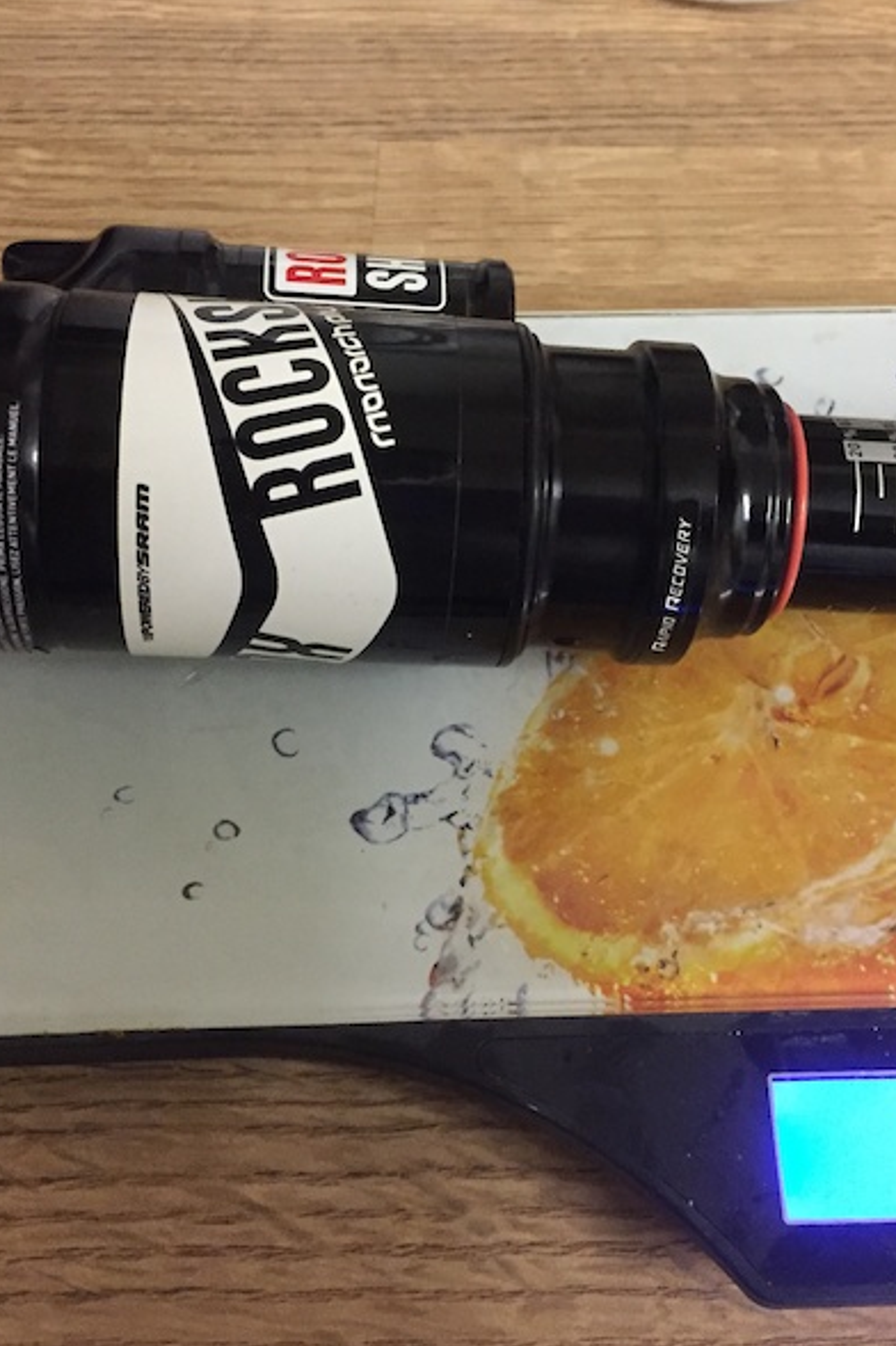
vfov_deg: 47.4
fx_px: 1532
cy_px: 679
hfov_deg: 32.5
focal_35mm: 41
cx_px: 519
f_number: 2.2
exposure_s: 1/17
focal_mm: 4.15
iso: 400
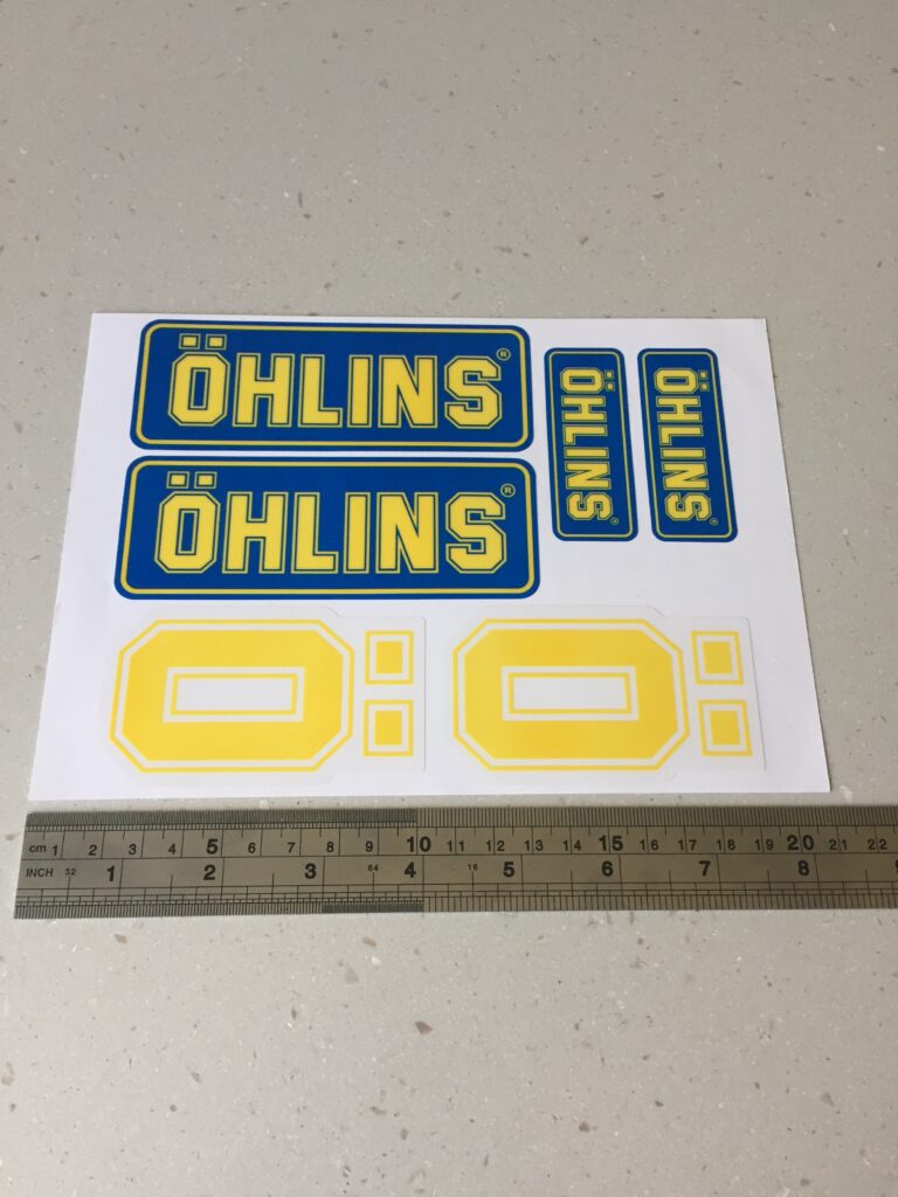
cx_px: 449
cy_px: 598
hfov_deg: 48.2
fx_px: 1003
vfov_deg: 61.7
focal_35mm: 29
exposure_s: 1/33
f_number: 2.2
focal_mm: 4.15
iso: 64
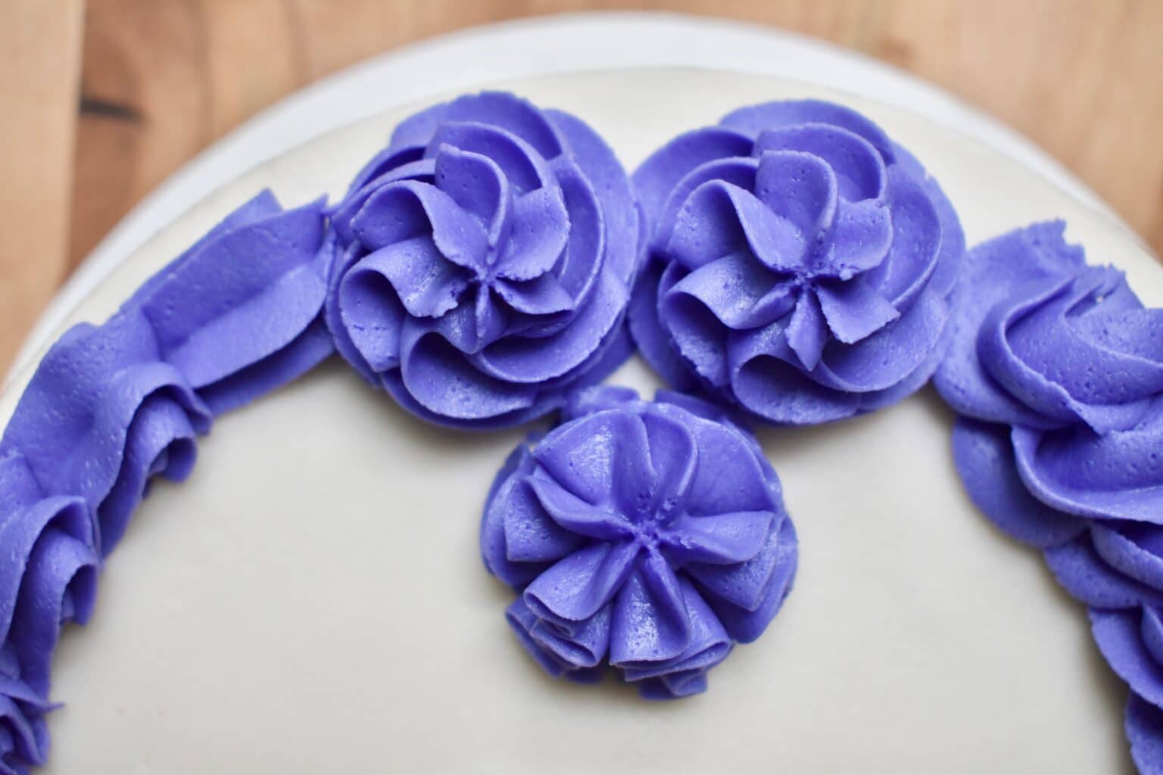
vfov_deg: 26.5
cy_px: 388
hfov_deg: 38.9
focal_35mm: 51
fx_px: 1647
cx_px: 582
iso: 800
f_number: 4.5
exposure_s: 1/50
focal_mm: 34
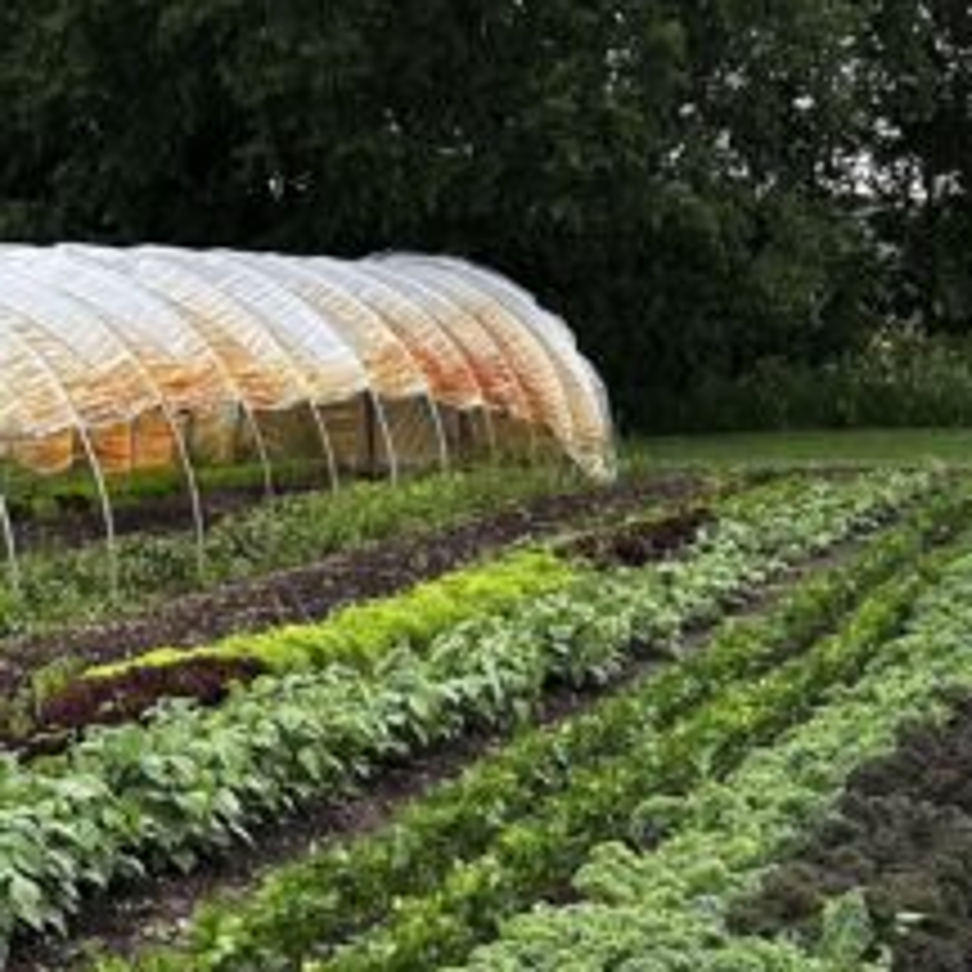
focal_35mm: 85
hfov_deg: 20.2
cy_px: 1269
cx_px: 212
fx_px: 2700
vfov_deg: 18.9
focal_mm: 5.7
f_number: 1.5
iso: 50
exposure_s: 1/163
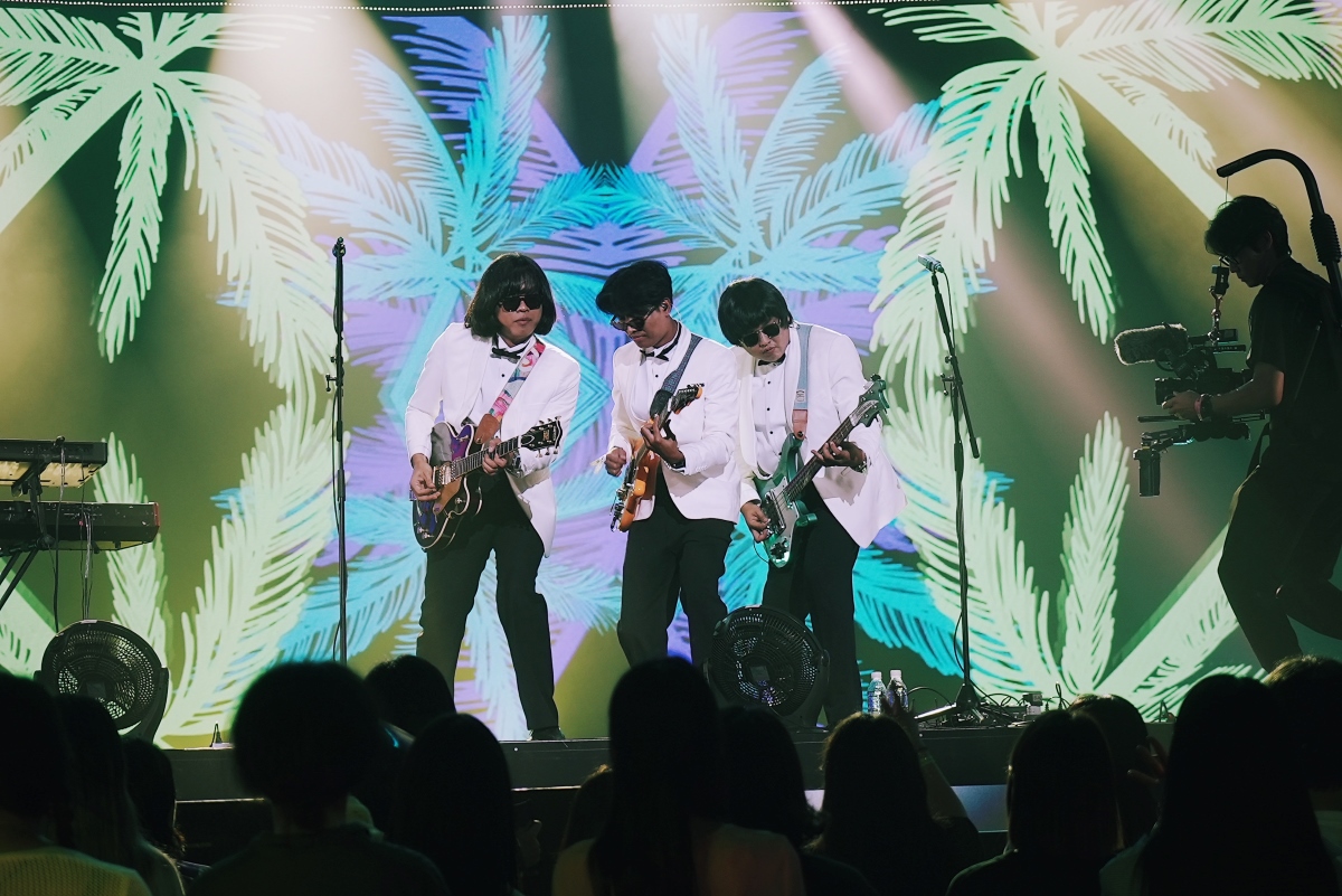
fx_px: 3915
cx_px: 671
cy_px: 448
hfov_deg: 19.4
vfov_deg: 13.1
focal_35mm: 105
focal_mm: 70
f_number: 4
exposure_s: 1/160
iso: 500
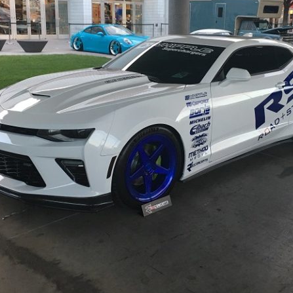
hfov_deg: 38.3
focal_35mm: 44
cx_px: 158
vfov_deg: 38.1
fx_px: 421
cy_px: 109
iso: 80
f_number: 2.2
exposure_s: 1/30
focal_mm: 4.15
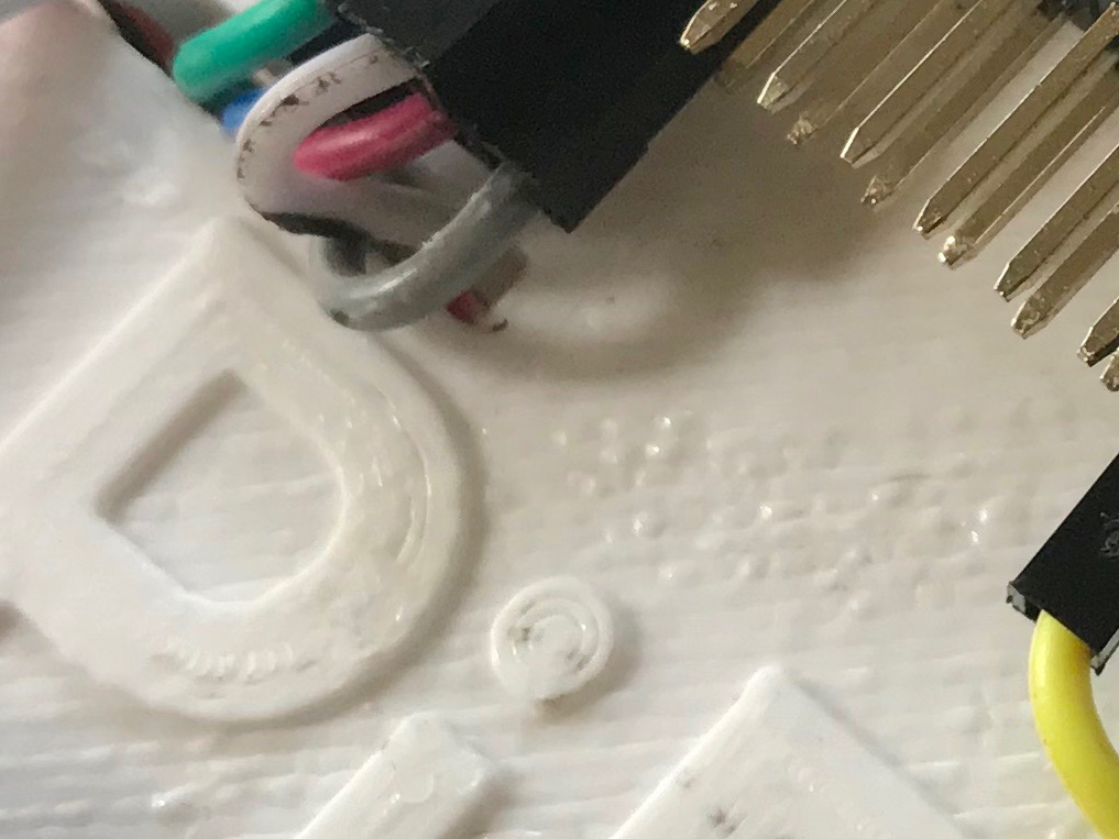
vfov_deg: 13.3
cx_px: 1425
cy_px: 289
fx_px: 3589
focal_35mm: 111
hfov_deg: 16.8
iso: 40
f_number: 1.8
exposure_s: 1/120
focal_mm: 3.99
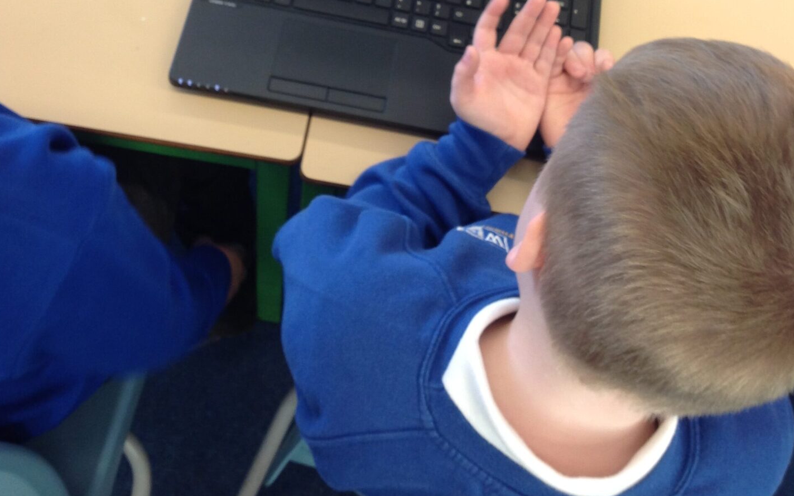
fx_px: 1082
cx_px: 397
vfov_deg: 24.8
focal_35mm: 50
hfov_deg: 40.3
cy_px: 17
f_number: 2.4
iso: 64
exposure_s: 1/15
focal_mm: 4.28
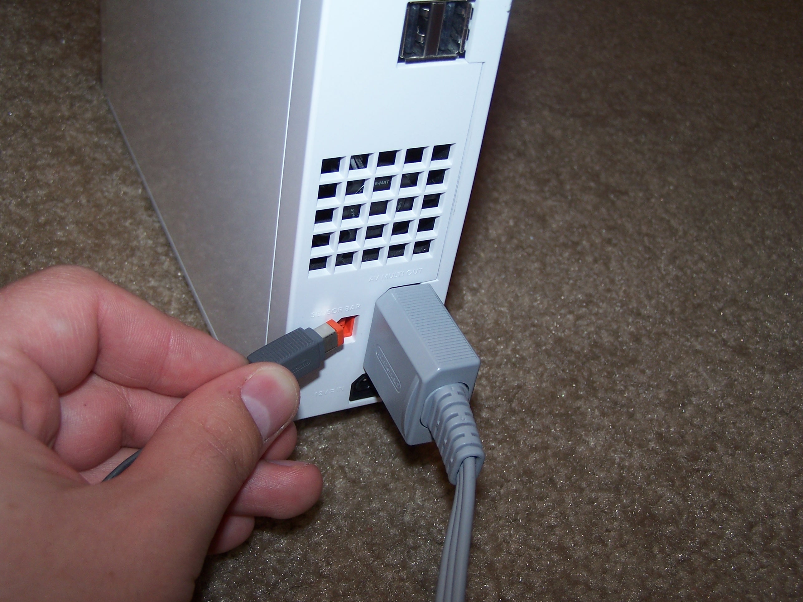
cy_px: 301
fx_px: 1113
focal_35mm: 48
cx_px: 402
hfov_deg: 39.7
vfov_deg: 30.3
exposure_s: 1/60
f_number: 3
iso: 80
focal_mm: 8
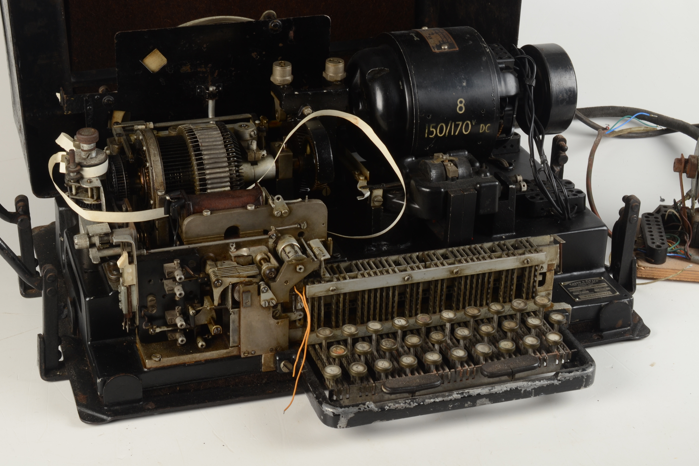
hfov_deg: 30.9
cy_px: 219
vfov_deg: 20.9
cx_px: 323
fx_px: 1262
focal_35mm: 65
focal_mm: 40
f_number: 16
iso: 100
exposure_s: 1/125
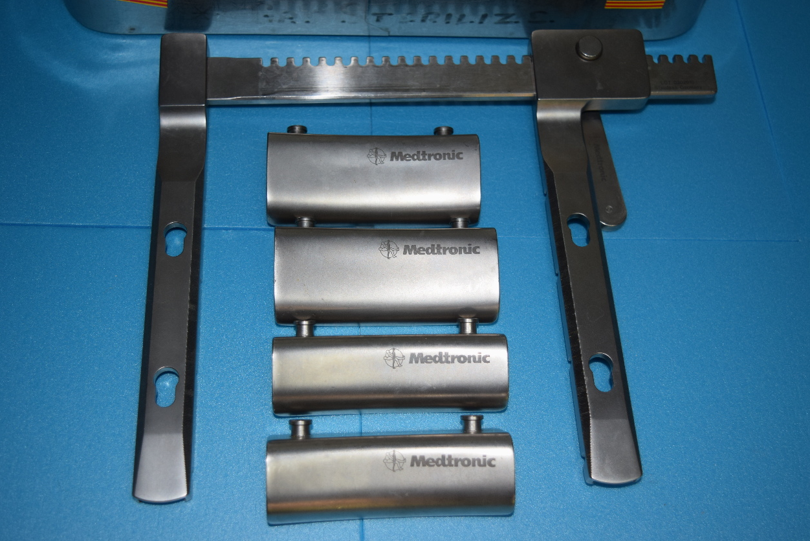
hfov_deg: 42.7
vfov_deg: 29.3
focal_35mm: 46
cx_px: 413
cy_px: 275
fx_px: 1035
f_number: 5
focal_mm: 30
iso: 320
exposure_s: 1/100
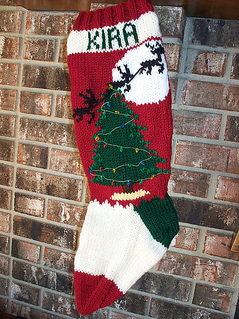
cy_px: 160
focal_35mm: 36
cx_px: 120
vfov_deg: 51.4
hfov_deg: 39.7
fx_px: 331
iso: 200
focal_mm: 7.54
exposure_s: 1/60
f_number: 2.8
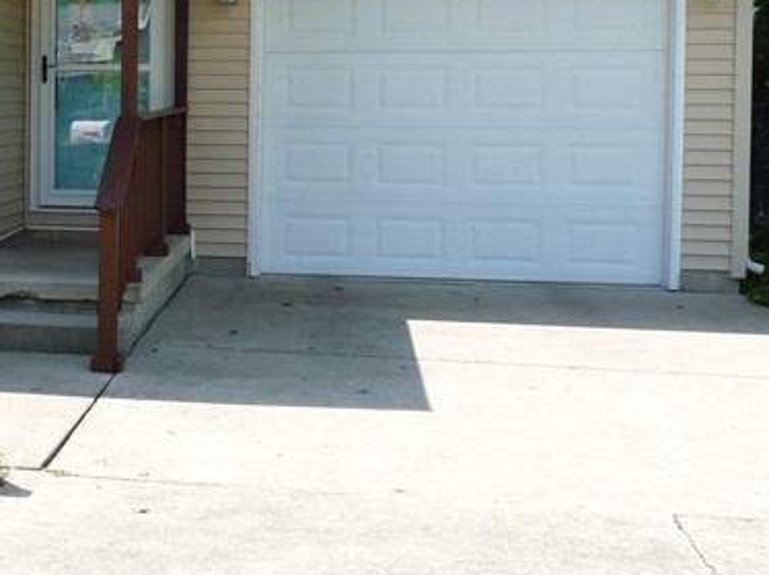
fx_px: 1643
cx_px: -134
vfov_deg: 19.8
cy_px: 183
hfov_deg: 24.1
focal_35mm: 74
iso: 100
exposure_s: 1/200
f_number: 5
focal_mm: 4.8
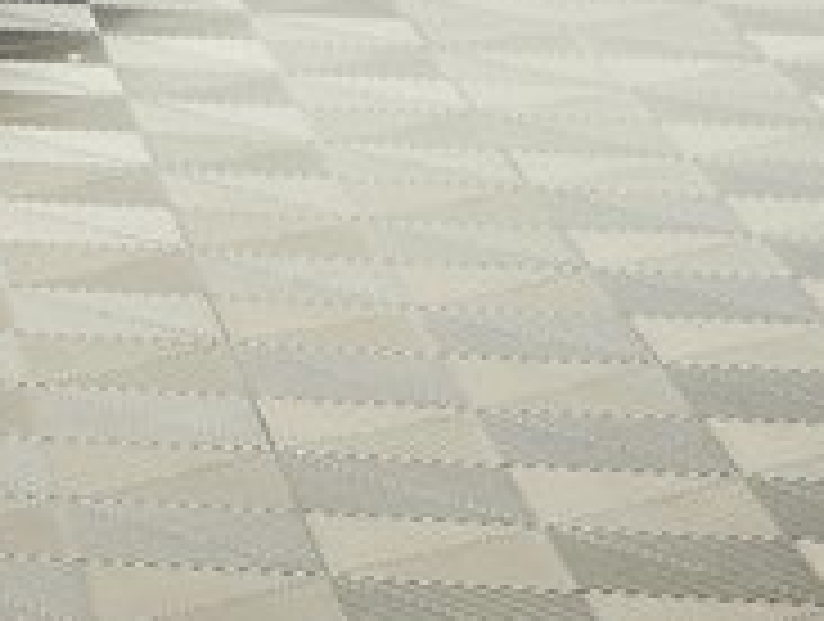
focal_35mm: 201
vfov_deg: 7.2
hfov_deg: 8.6
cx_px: -1427
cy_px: -464
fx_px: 4794
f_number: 4
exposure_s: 1/200
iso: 250
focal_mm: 18
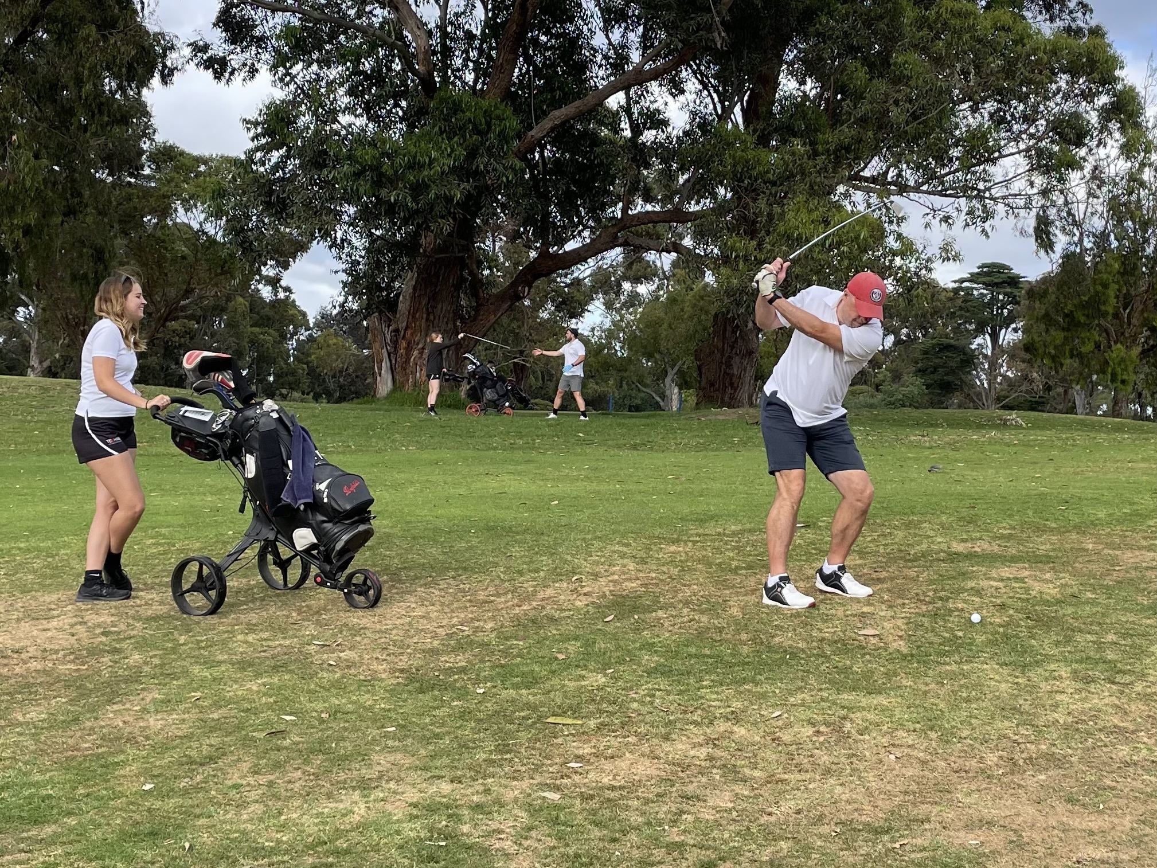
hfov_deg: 67.3
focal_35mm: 26
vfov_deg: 53.1
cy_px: 434
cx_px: 578
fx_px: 869
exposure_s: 1/1072
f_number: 1.6
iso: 32
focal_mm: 4.2
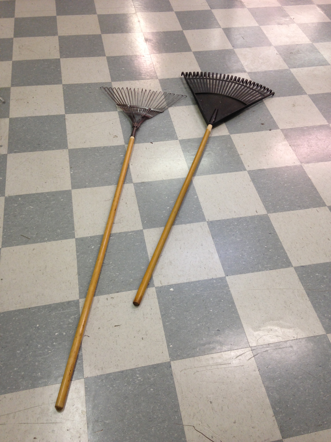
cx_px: 166
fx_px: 421
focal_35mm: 33
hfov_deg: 42.9
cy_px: 221
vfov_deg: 55.4
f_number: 2.4
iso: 64
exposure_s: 1/20
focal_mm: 4.12
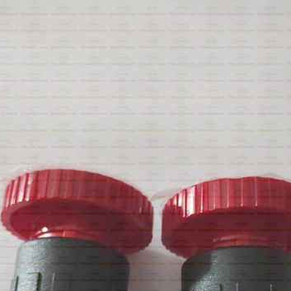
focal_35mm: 50
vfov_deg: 30.6
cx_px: 148
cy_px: 315
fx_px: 476
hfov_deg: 34.0
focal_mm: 5.43
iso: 1567
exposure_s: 1/20
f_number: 1.89
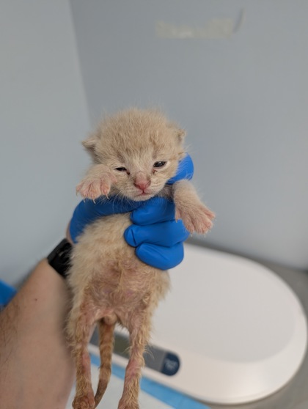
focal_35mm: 24
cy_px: 204
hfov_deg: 56.9
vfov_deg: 71.5
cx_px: 154
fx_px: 284
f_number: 1.68
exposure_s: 1/120
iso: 206
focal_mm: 6.9
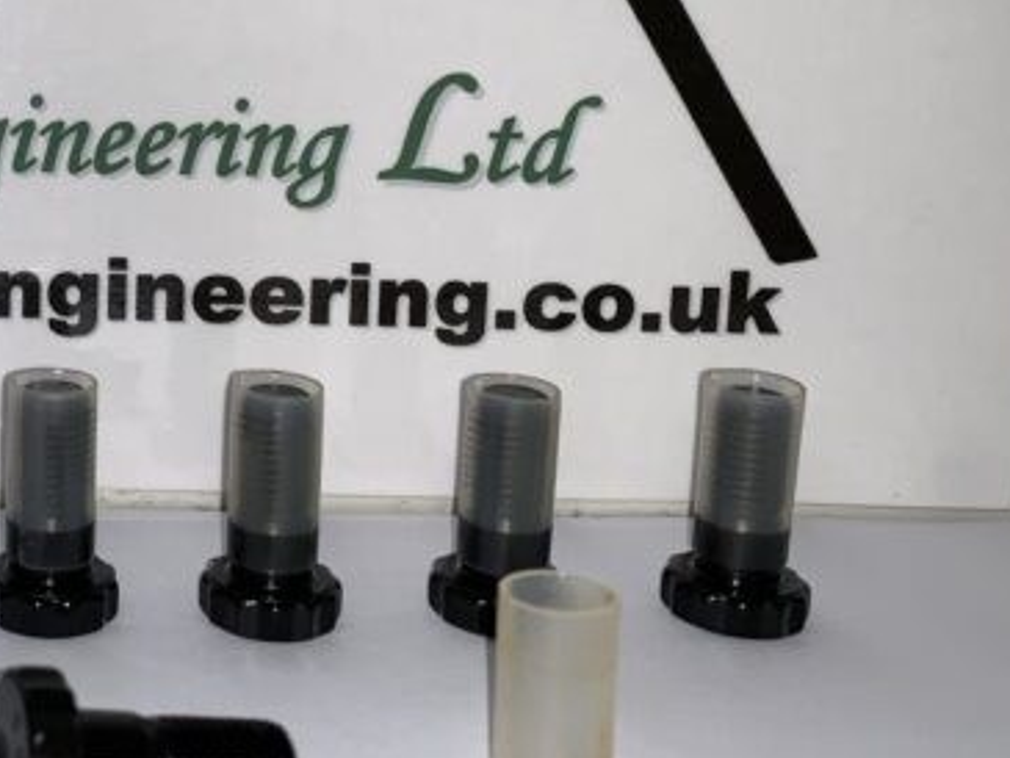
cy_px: 180
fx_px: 1664
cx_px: -19
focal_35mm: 57
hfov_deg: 31.1
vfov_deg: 25.3
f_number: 1.8
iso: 25
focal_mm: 4.25
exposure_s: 1/280
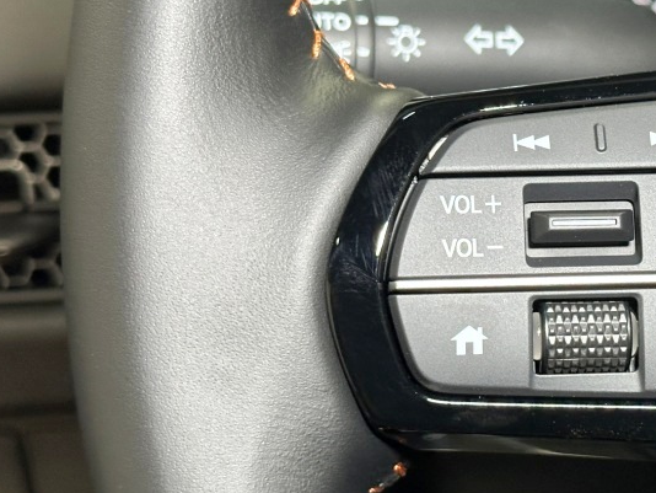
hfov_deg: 20.9
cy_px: 234
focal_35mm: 92
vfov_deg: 16.1
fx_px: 1744
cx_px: 575
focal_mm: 6.86
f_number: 1.78
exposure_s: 1/40
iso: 400
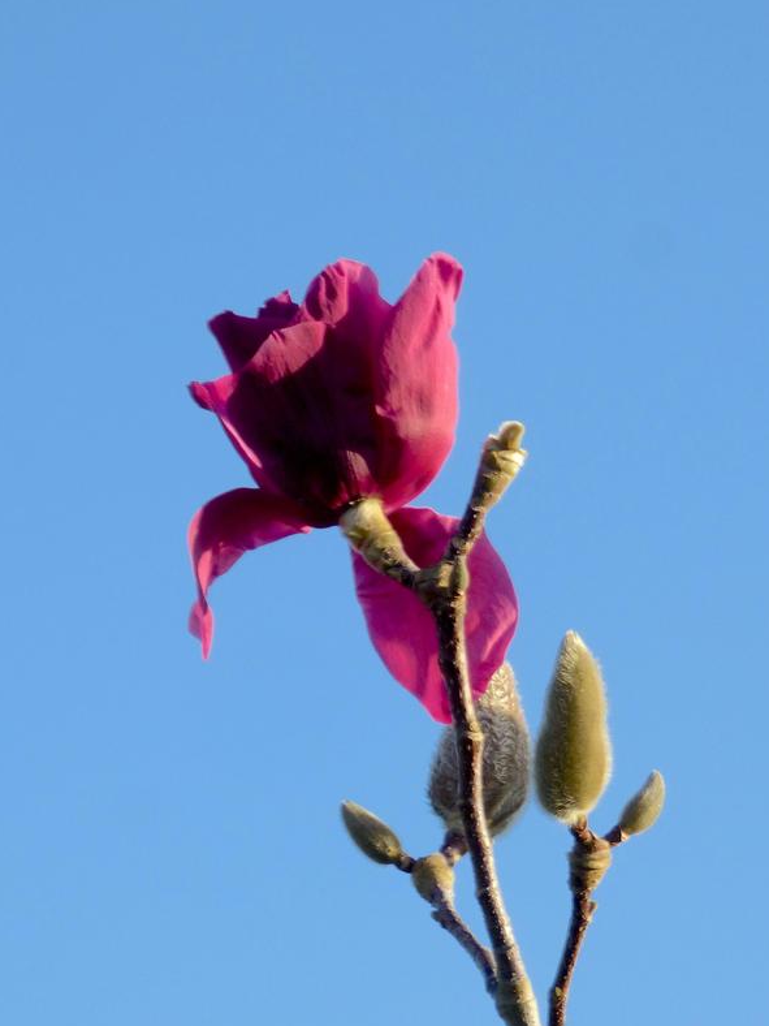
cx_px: 398
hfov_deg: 4.6
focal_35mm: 321
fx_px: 9508
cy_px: 602
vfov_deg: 6.2
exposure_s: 1/250
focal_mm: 41.14
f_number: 5.5
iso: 100
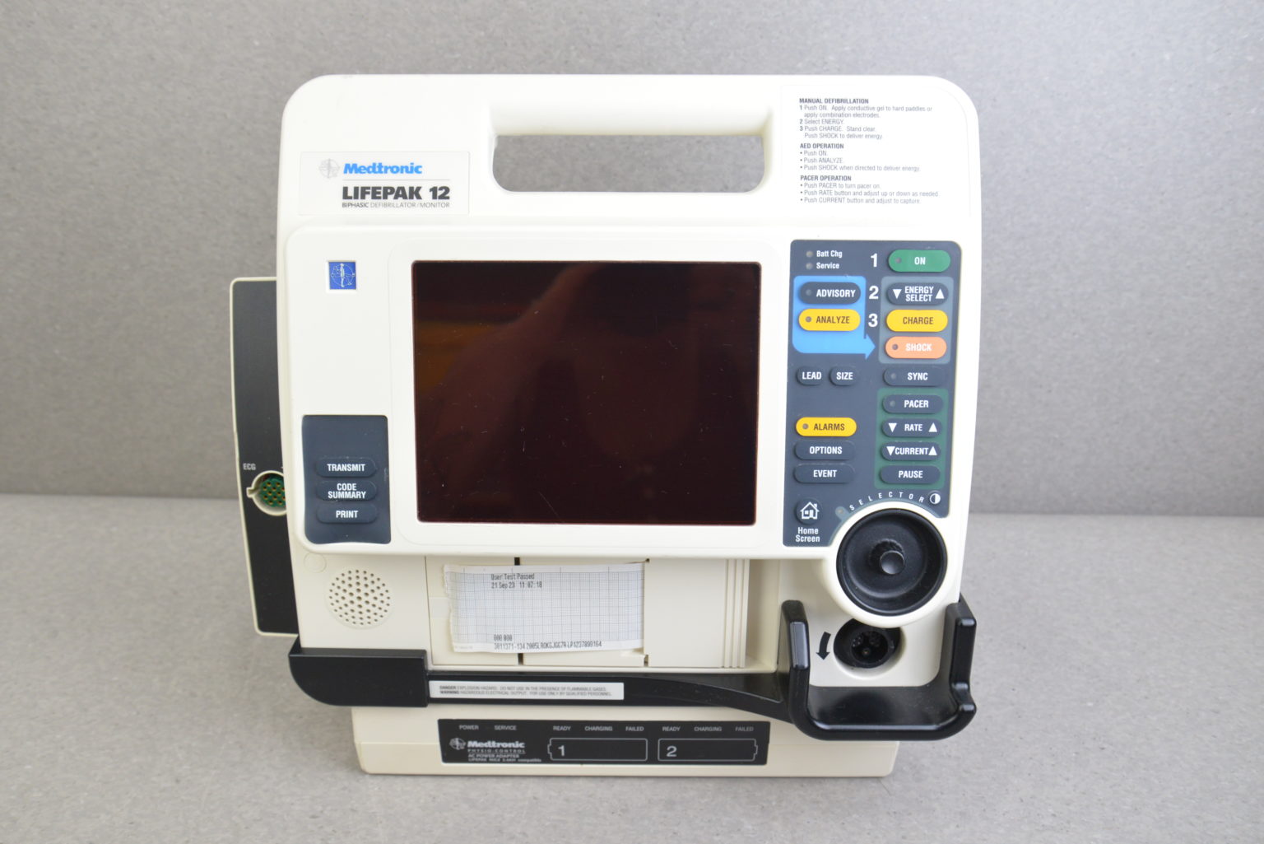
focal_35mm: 31
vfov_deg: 42.4
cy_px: 422
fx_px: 1089
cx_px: 632
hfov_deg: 60.3
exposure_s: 1/125
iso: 1600
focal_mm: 31
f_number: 7.1
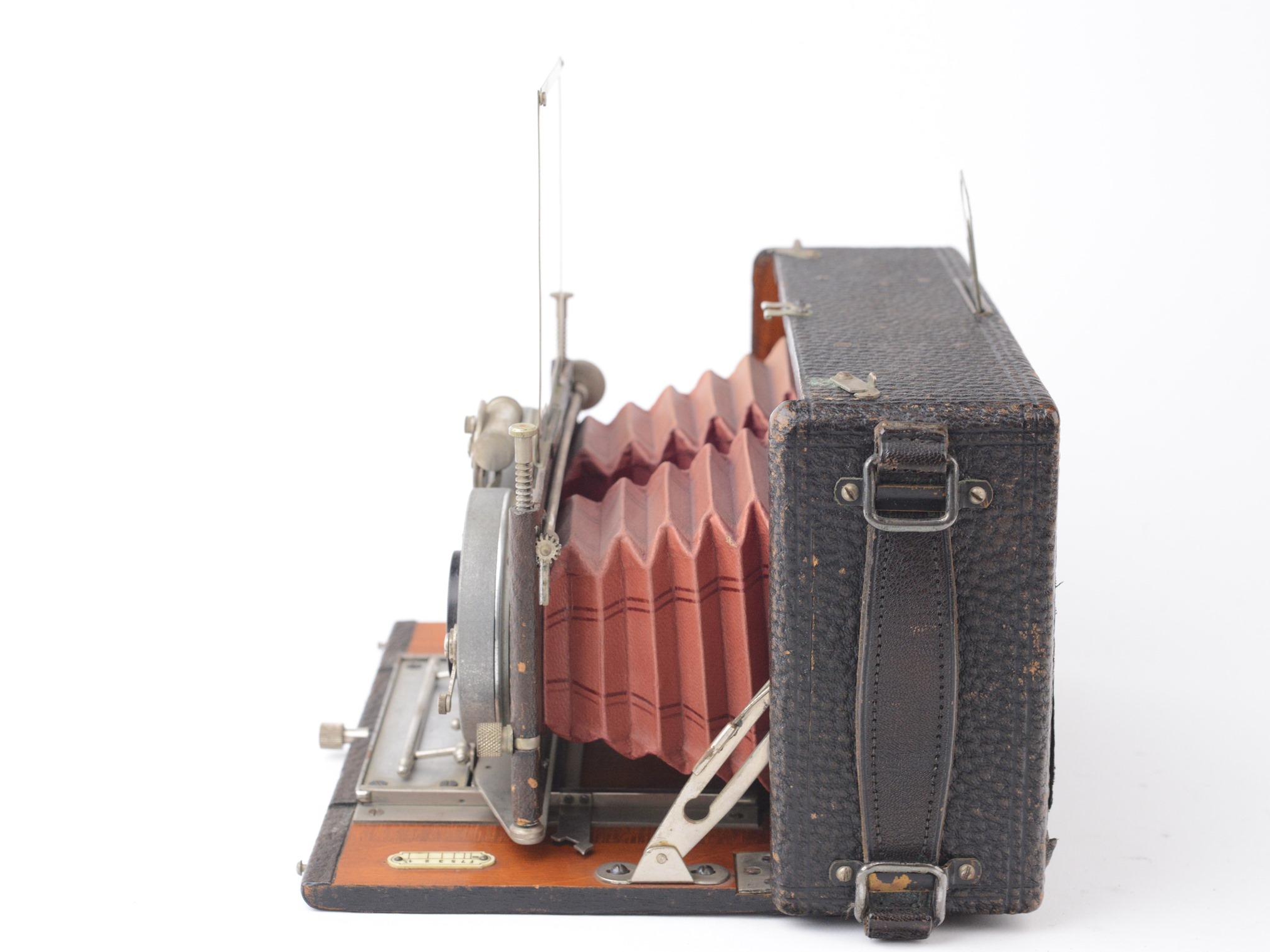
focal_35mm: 65
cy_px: 476
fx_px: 2385
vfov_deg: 22.6
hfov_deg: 29.8
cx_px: 682
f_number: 10
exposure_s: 1/100
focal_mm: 60
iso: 2500
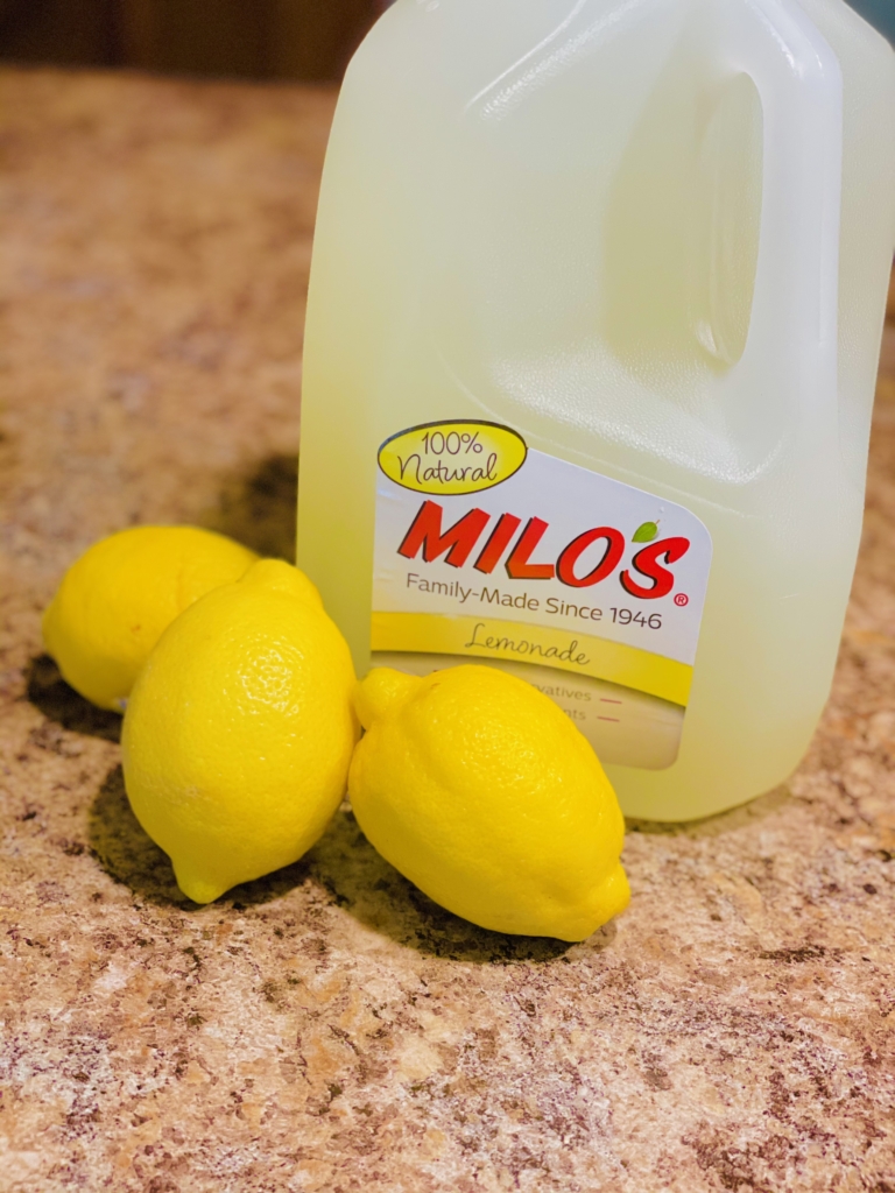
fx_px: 1793
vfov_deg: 36.8
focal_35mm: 52
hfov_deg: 28.0
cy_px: 596
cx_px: 448
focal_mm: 6
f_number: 2
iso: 200
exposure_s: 1/120
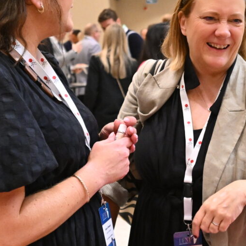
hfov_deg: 20.6
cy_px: 95
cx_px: 166
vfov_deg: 20.6
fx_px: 675
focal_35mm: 84
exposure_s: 1/320
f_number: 2.8
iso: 2500
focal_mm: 22
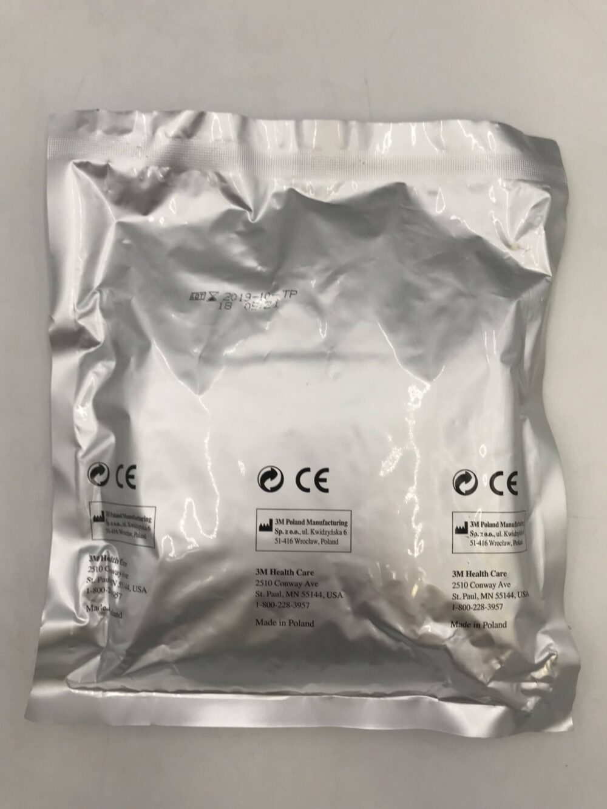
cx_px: 304
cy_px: 404
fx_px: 655
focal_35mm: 28
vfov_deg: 63.4
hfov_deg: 49.8
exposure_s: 1/60
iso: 25
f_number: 1.8
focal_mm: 3.99
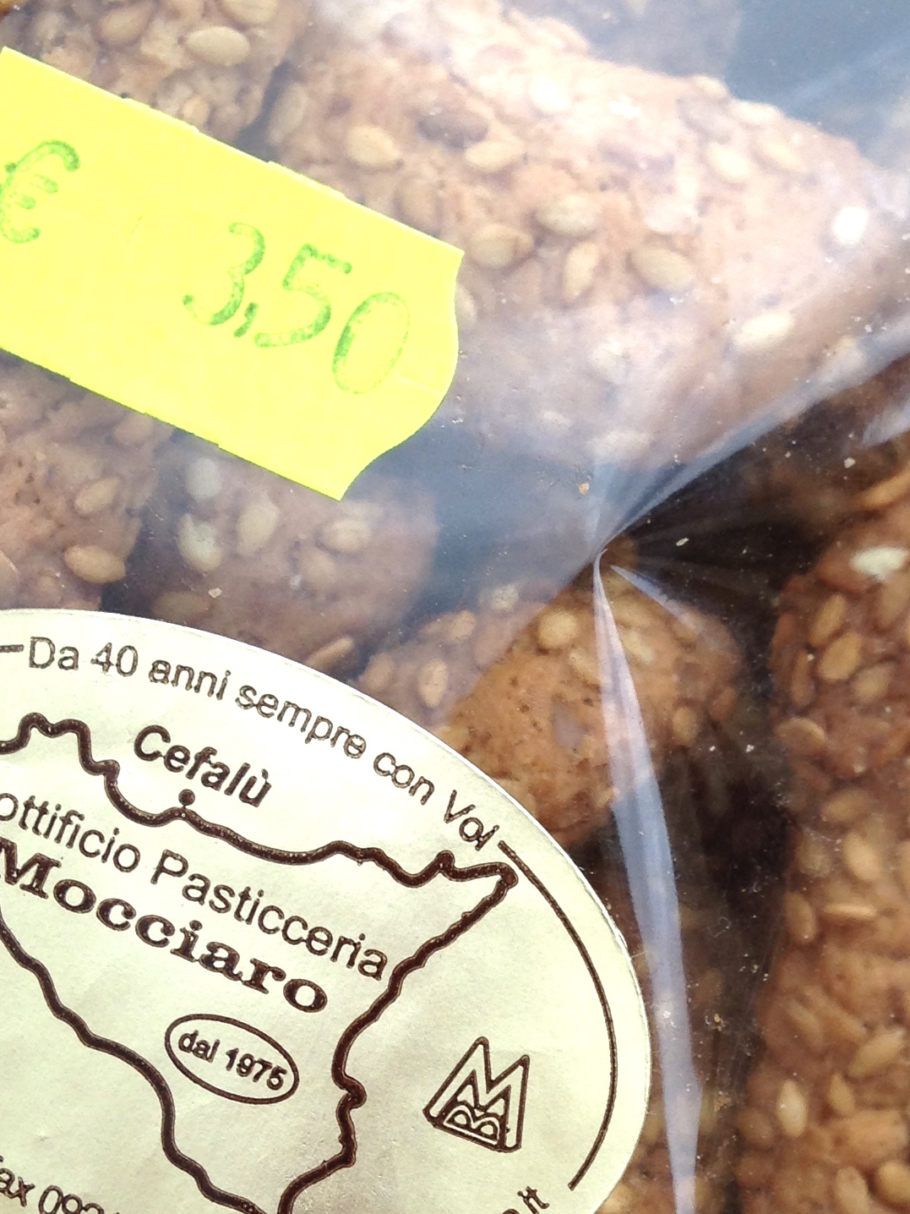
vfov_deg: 26.0
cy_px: 578
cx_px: 648
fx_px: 2629
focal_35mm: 75
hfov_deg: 19.5
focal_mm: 4.12
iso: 50
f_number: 2.4
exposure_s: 1/165
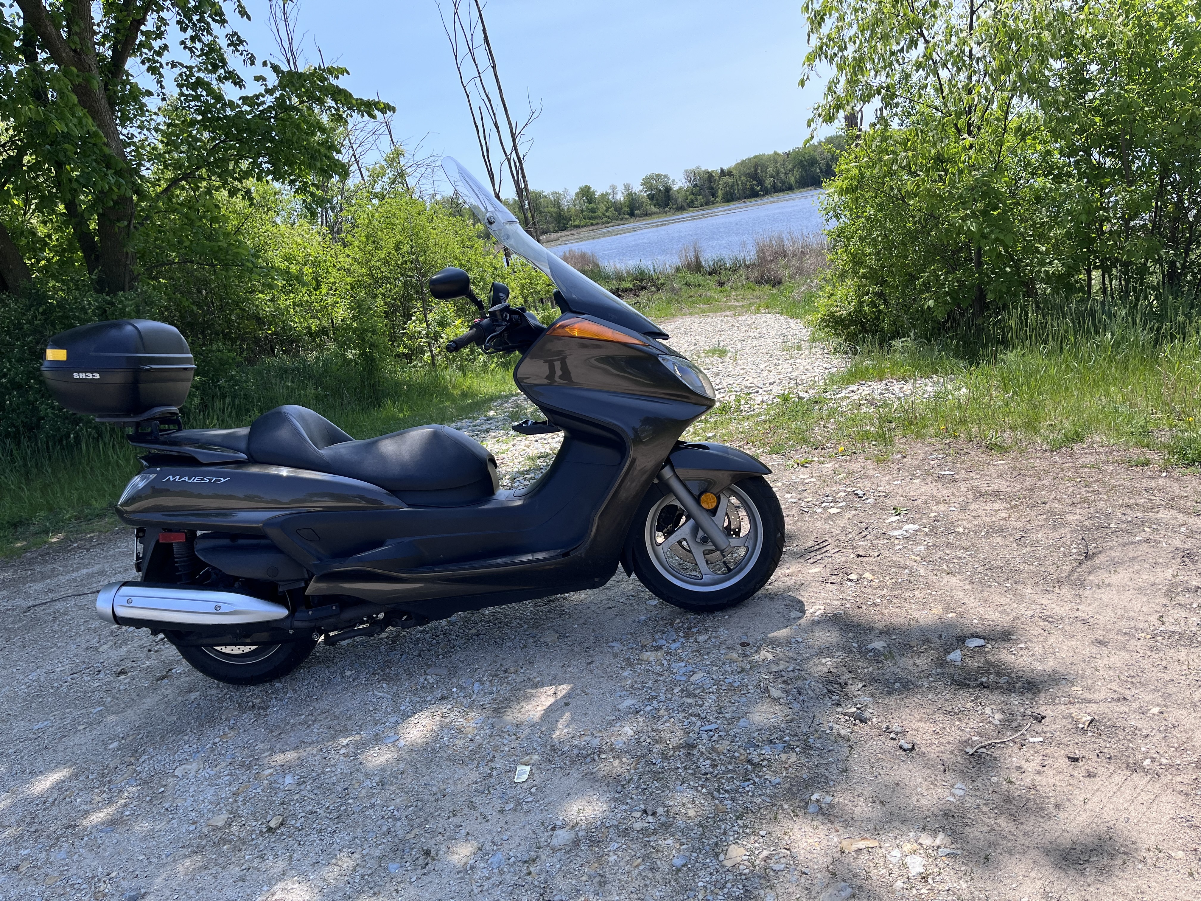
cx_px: 600
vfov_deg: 53.1
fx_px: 902
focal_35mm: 26
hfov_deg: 67.3
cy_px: 450
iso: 50
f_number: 1.6
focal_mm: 5.1
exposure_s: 1/1802
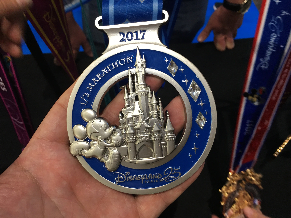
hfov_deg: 61.7
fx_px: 244
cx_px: 146
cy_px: 109
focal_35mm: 29
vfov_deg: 48.2
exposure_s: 1/17
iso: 50
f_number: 2.2
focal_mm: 4.15
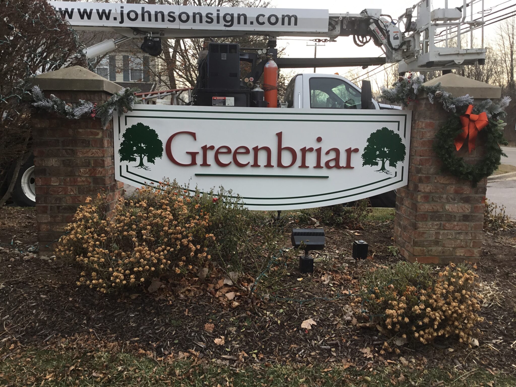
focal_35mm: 31
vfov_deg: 45.4
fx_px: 462
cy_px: 194
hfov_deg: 58.4
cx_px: 258
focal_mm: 3.3
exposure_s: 1/409
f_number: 2.4
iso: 25
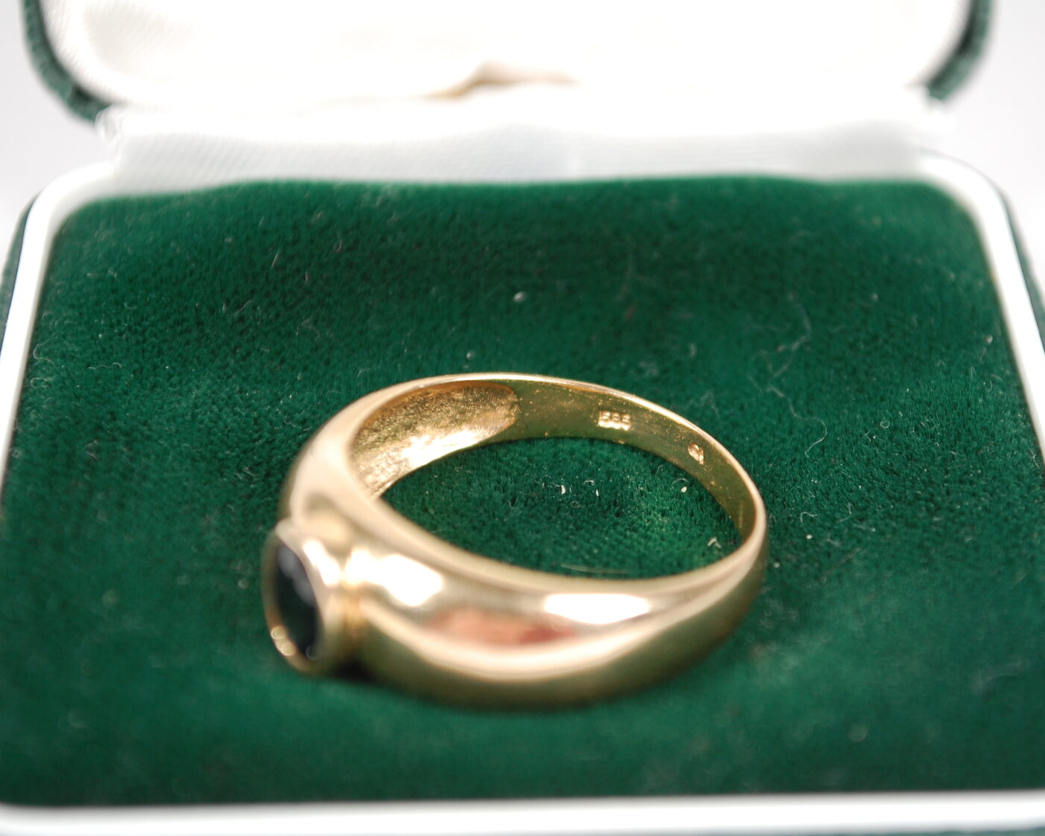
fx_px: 2894
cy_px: 417
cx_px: 597
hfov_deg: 20.5
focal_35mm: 94
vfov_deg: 16.4
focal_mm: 55
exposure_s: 1/100
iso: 400
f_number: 5.6
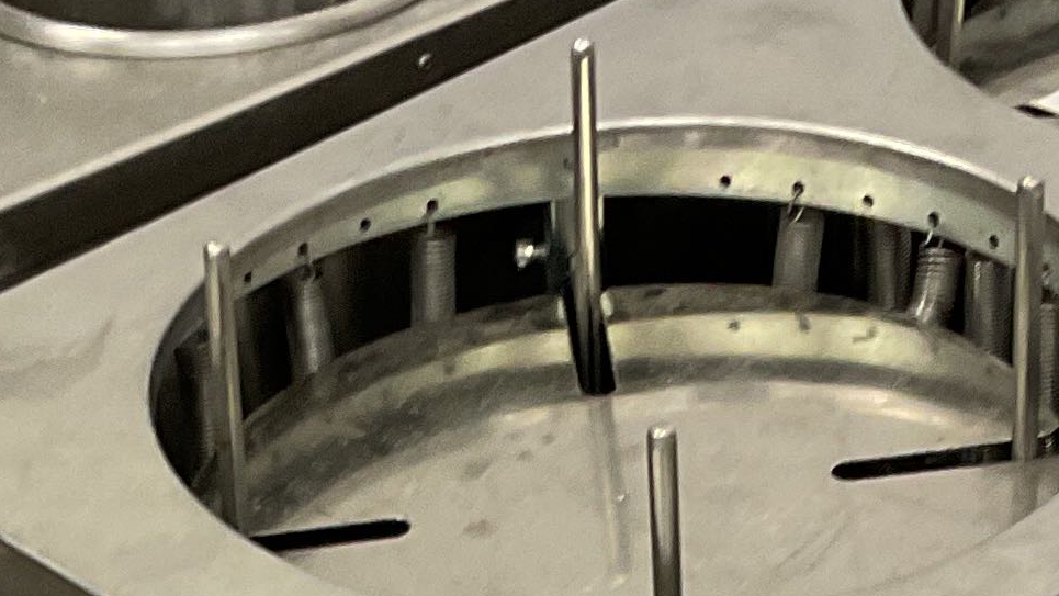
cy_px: 1145
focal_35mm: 132
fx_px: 3707
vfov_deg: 8.7
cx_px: 453
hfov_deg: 16.3
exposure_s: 1/50
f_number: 1.8
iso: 125
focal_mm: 3
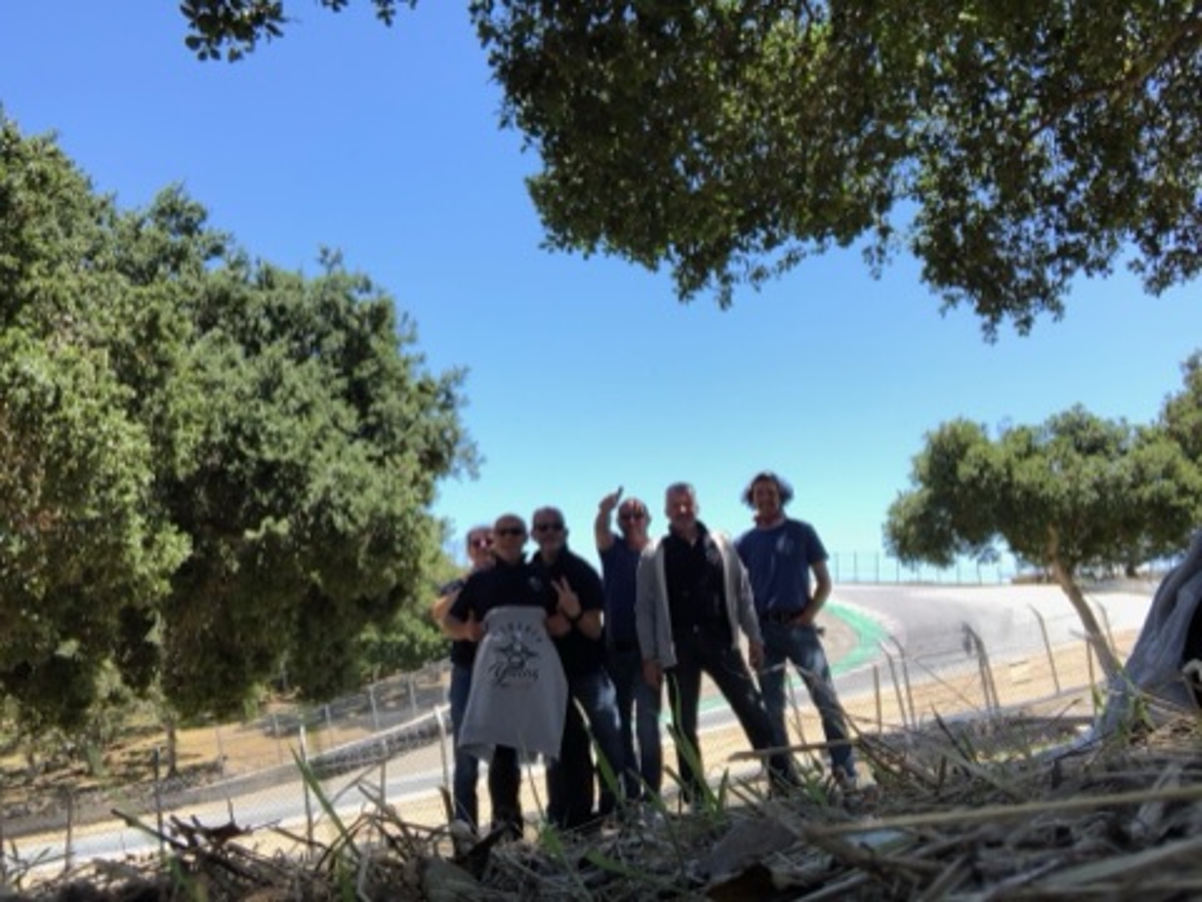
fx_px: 1111
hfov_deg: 56.8
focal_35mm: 32
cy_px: 451
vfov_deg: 44.2
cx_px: 601
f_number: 2.2
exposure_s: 1/359
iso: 20
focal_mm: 2.87
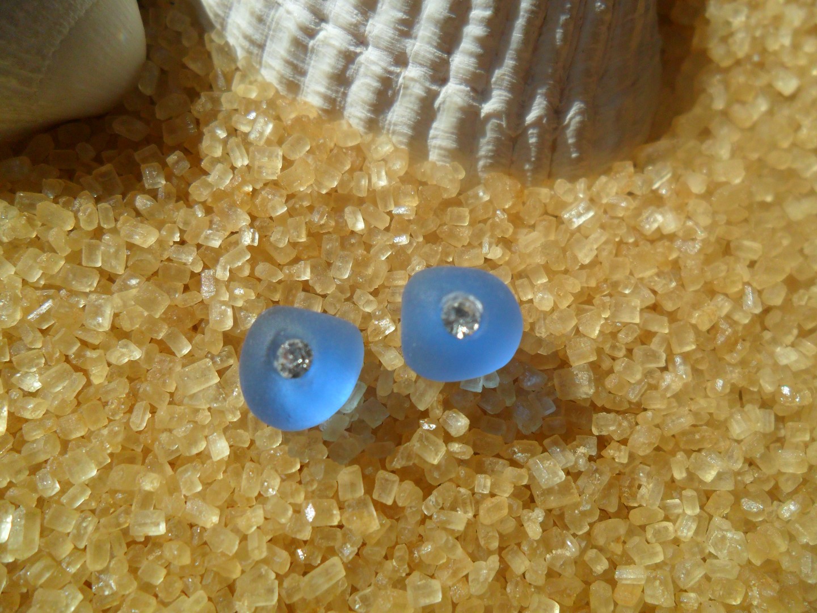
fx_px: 637
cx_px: 408
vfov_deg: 51.4
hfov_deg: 65.3
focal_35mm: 27
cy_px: 306
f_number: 8.9
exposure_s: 1/250
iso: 100
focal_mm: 4.9
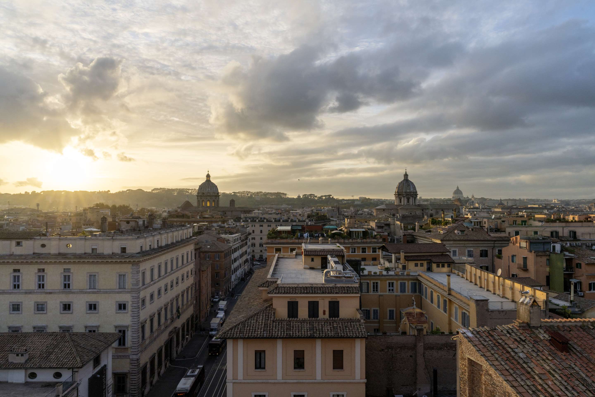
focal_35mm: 23
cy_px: 198
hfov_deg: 76.1
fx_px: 380
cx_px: 298
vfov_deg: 55.1
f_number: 13
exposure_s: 1/320
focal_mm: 23
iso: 200
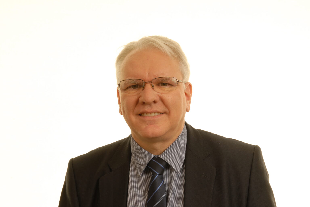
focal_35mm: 72
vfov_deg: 19.0
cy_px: 104
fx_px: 621
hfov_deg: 28.0
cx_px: 155
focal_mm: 48
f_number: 14
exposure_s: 1/160
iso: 100
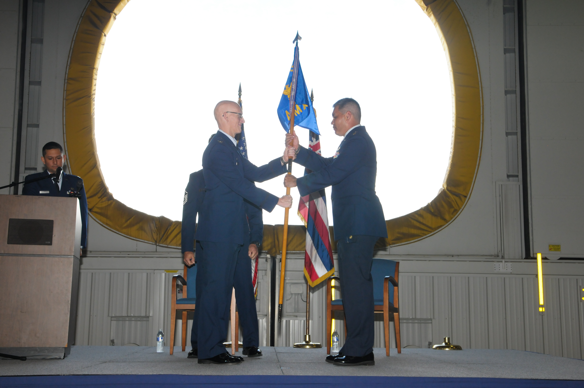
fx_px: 778
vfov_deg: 28.0
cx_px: 292
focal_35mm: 48
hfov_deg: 41.2
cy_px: 194
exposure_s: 1/320
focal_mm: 32
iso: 800
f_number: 6.3
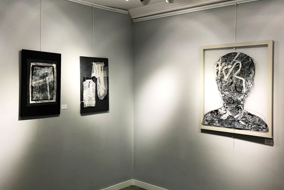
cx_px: 104
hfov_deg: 50.1
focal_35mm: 38
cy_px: 88
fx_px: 300
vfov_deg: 35.0
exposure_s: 1/124
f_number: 1.8
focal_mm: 3.99
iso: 20
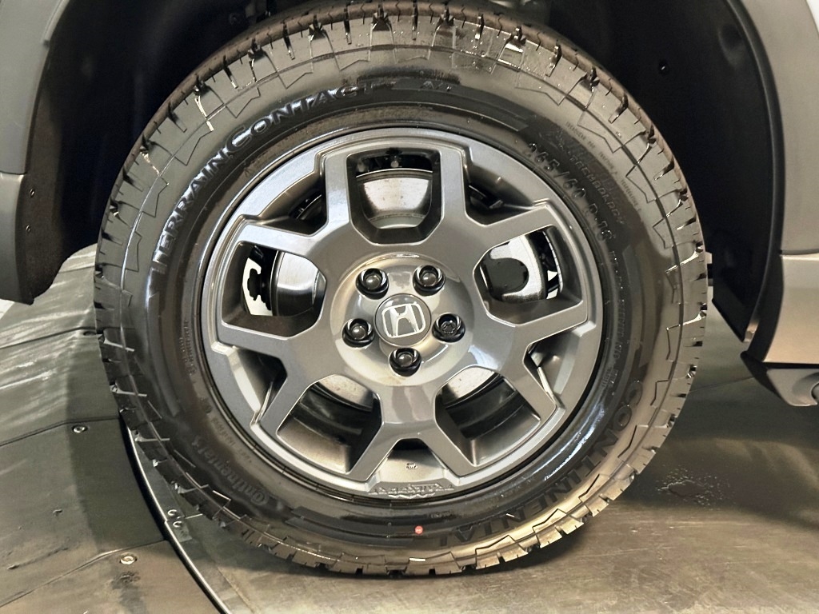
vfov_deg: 30.3
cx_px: 410
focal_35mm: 48
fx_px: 1136
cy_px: 307
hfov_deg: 39.7
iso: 640
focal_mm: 6.86
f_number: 1.78
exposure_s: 1/24
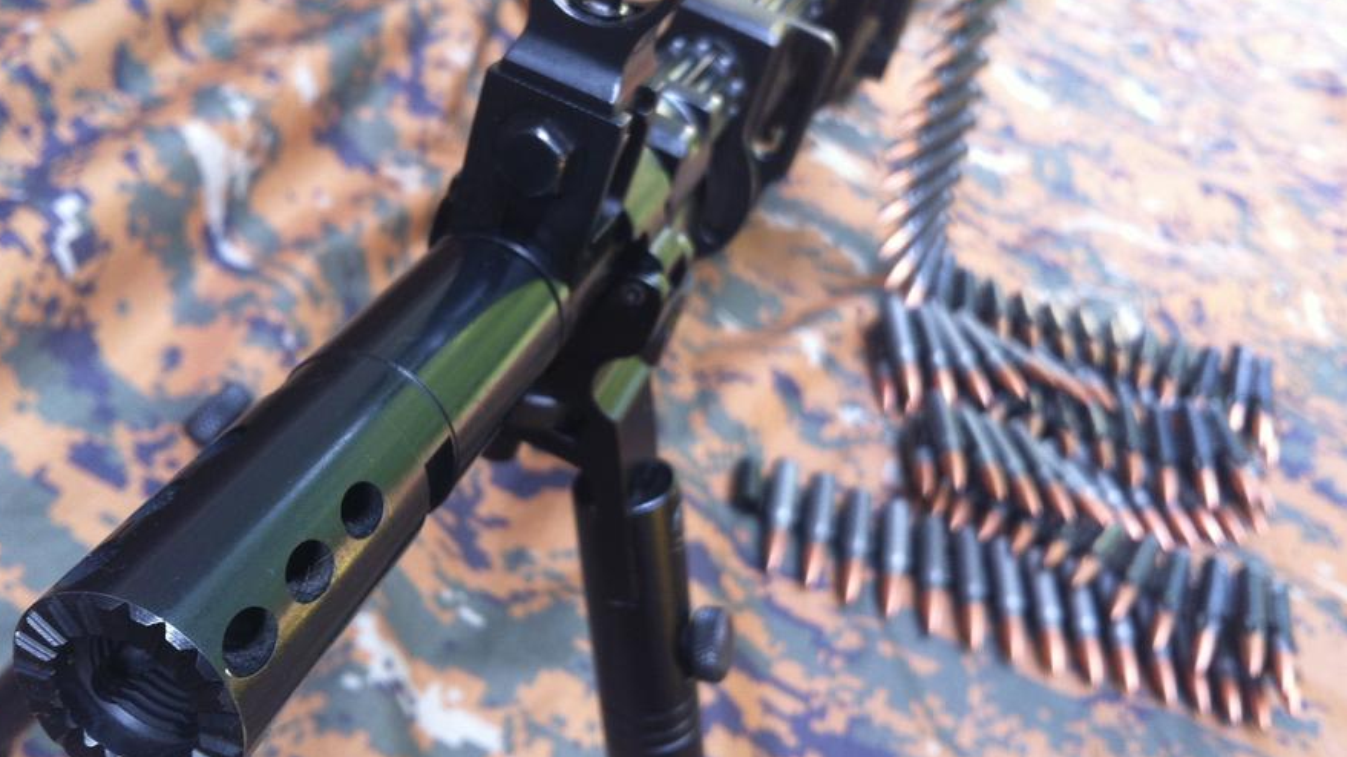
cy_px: 346
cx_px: 667
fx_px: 1393
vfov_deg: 30.4
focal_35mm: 39
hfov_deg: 51.6
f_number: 2.8
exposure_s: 1/60
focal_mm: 3.85
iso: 80
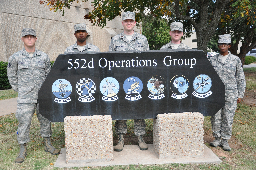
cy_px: 85
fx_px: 277
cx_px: 128
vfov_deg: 34.1
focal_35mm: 39
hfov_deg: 49.6
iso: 800
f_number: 4
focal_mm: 26
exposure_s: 1/3000
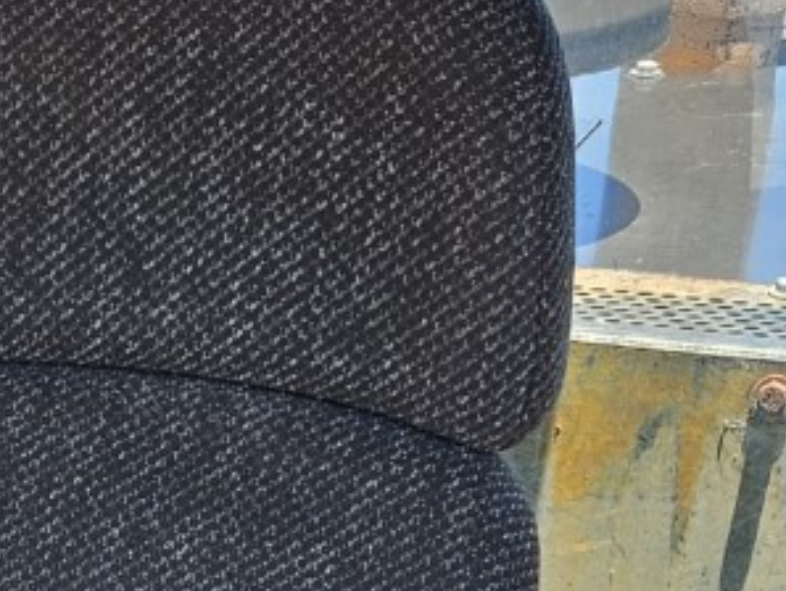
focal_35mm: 111
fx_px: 2522
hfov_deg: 17.2
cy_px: 1259
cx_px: -58
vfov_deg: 11.7
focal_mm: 5.4
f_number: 1.8
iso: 32
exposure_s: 1/180
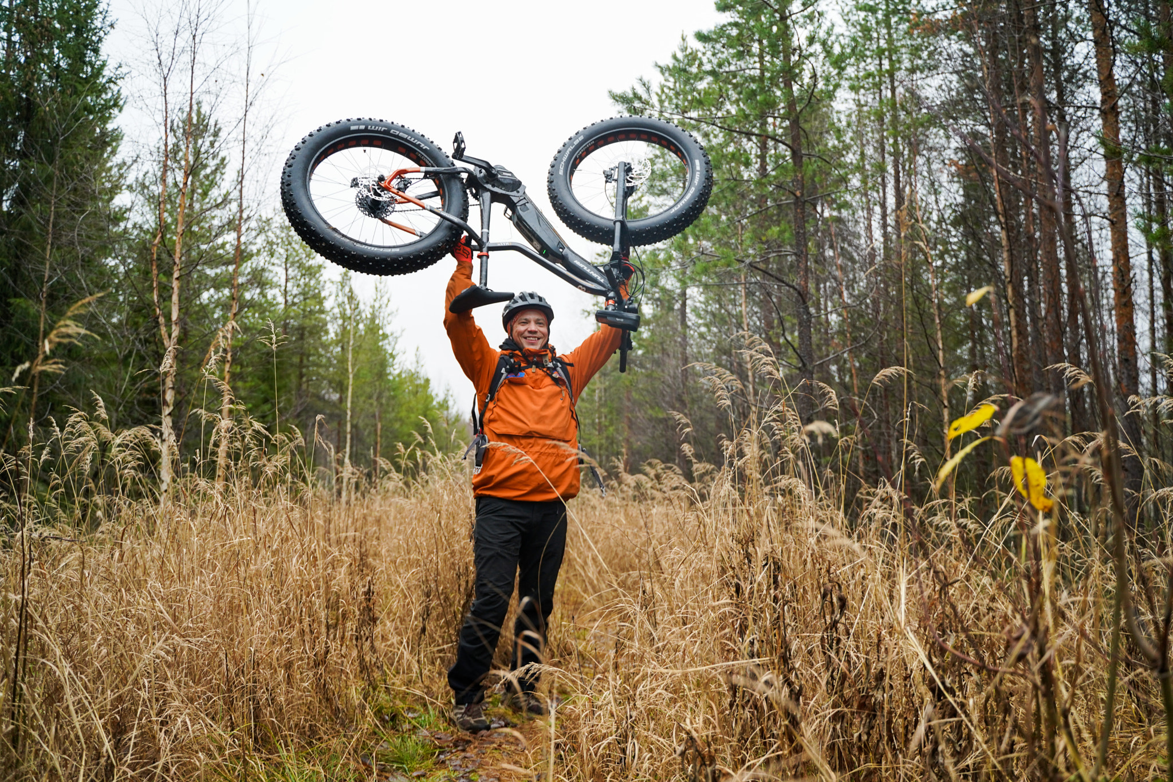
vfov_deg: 46.4
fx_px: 912
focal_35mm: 28
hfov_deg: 65.5
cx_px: 586
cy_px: 391
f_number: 2.8
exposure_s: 1/500
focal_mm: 28
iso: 640
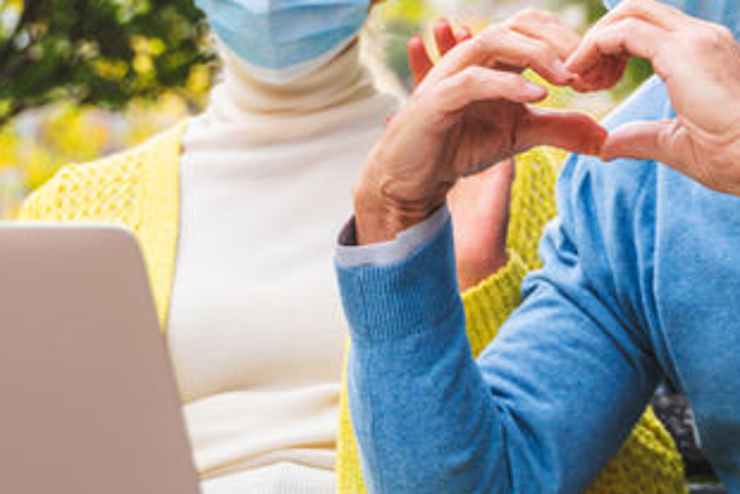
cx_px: 538
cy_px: 130
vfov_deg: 13.5
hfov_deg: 20.1
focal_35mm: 101
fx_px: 2077
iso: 100
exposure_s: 1/100
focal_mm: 37
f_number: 2.8
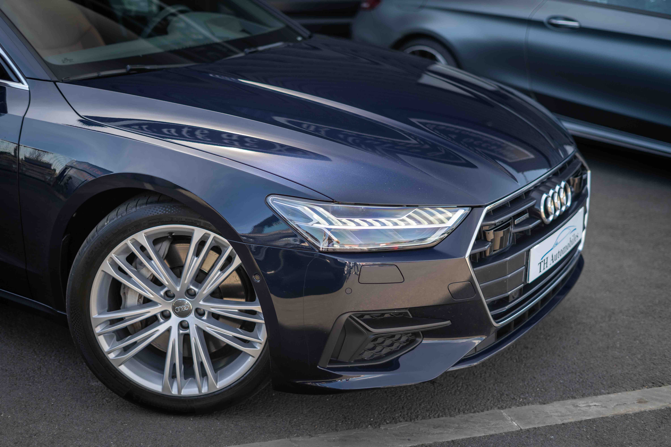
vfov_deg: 27.0
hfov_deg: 39.6
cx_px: 336
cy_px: 224
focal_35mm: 50
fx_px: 932
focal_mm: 50
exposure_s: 1/320
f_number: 1.8
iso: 80
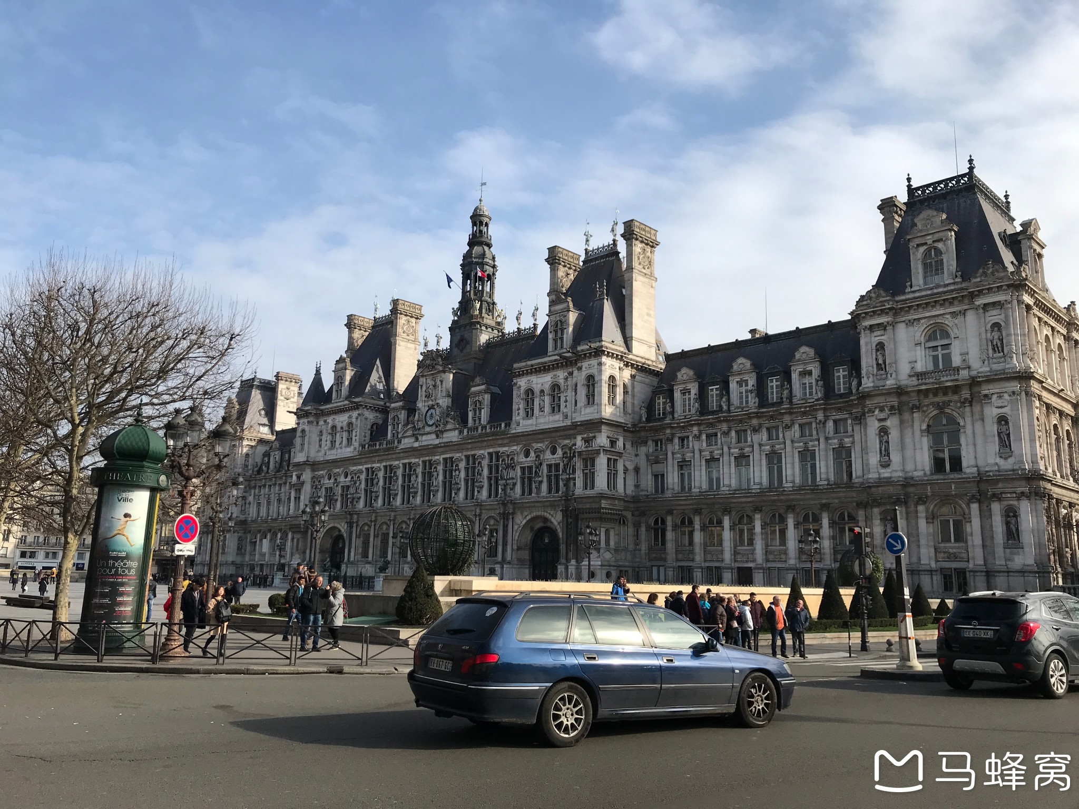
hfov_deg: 63.4
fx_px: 873
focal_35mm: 28
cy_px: 404
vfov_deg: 49.7
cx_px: 540
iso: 20
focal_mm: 3.99
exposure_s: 1/2283
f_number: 1.8
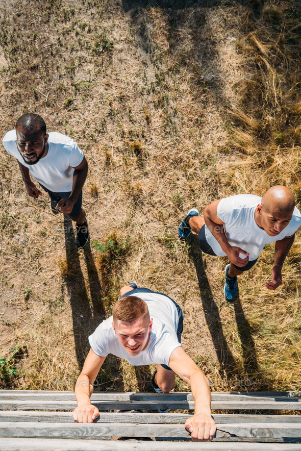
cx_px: 150
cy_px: 226
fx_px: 451
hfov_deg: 36.9
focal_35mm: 36
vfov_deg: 53.1
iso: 100
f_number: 5
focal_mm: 36
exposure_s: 1/500
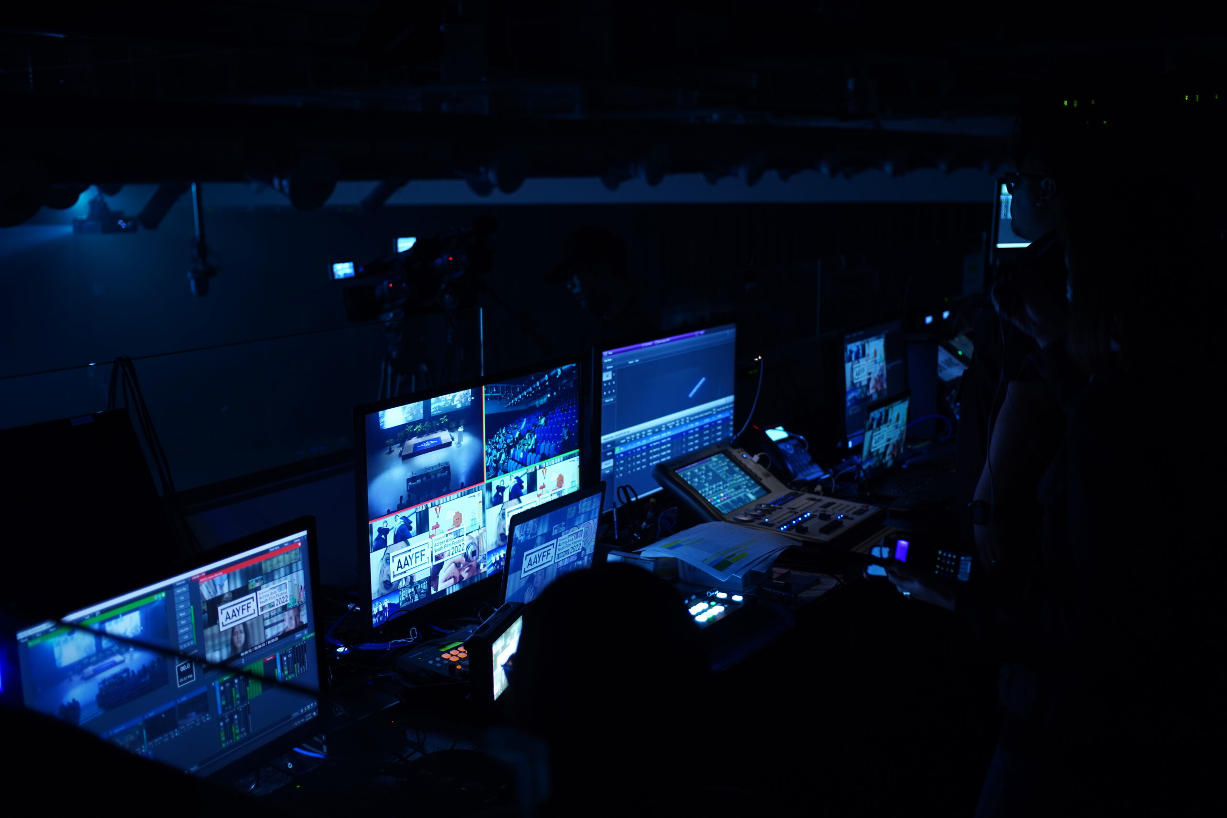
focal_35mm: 40
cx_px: 614
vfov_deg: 33.4
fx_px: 1363
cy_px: 409
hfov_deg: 48.5
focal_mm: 40
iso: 1000
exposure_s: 1/60
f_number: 2.8
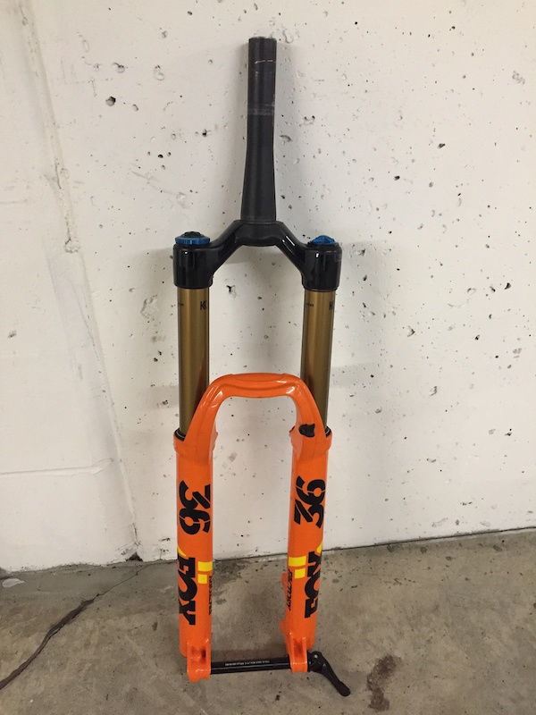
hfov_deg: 48.2
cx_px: 268
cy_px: 358
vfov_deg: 61.7
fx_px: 599
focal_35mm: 29
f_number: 2.2
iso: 200
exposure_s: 1/30
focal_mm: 4.15
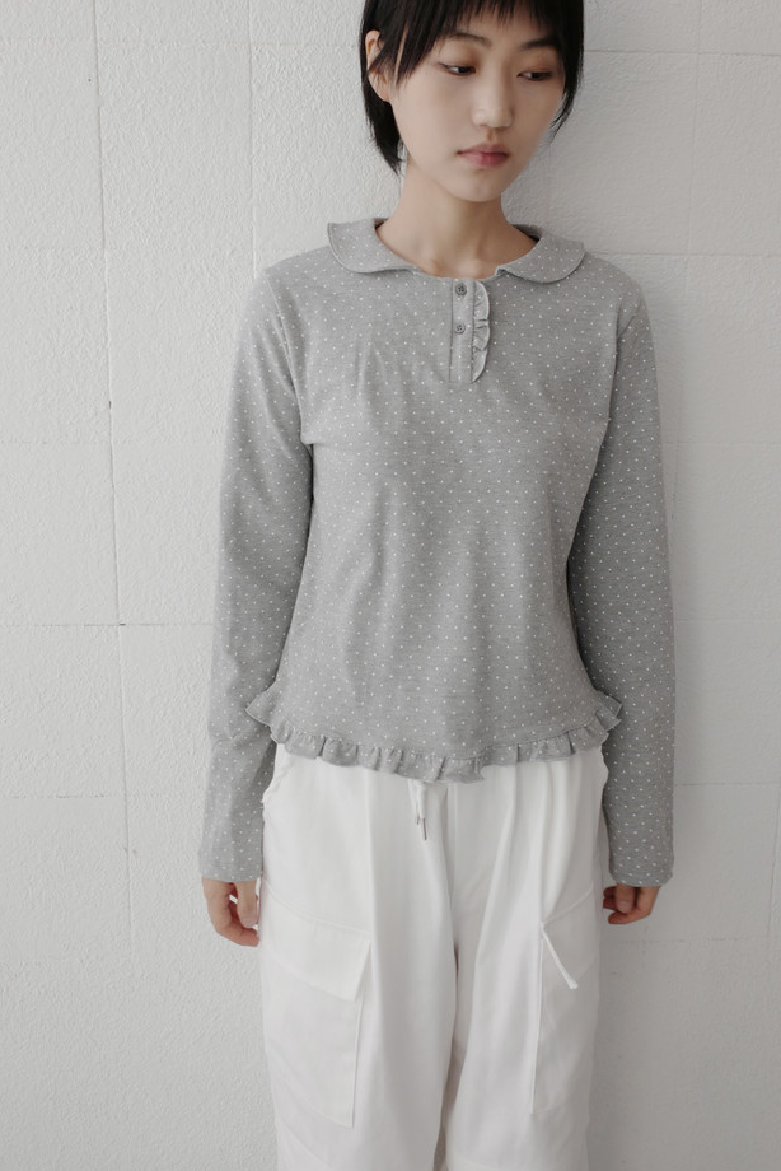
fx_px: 1073
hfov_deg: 40.0
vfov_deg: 56.8
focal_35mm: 33
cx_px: 403
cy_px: 475
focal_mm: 18
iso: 640
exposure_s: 1/50
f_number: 3.2
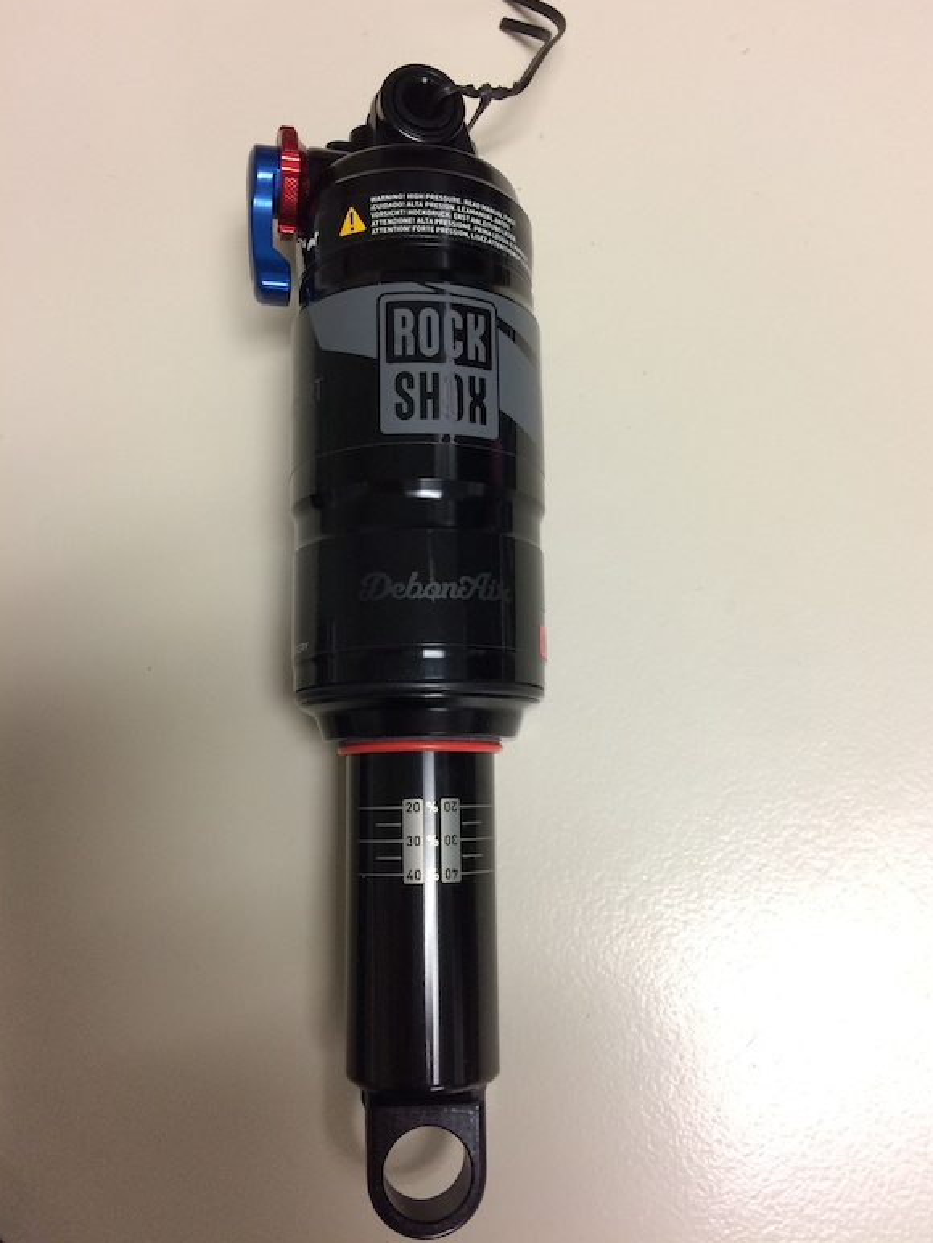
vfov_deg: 59.9
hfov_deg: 46.8
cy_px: 601
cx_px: 470
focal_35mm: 30
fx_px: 1078
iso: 125
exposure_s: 1/30
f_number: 2.2
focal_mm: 4.15
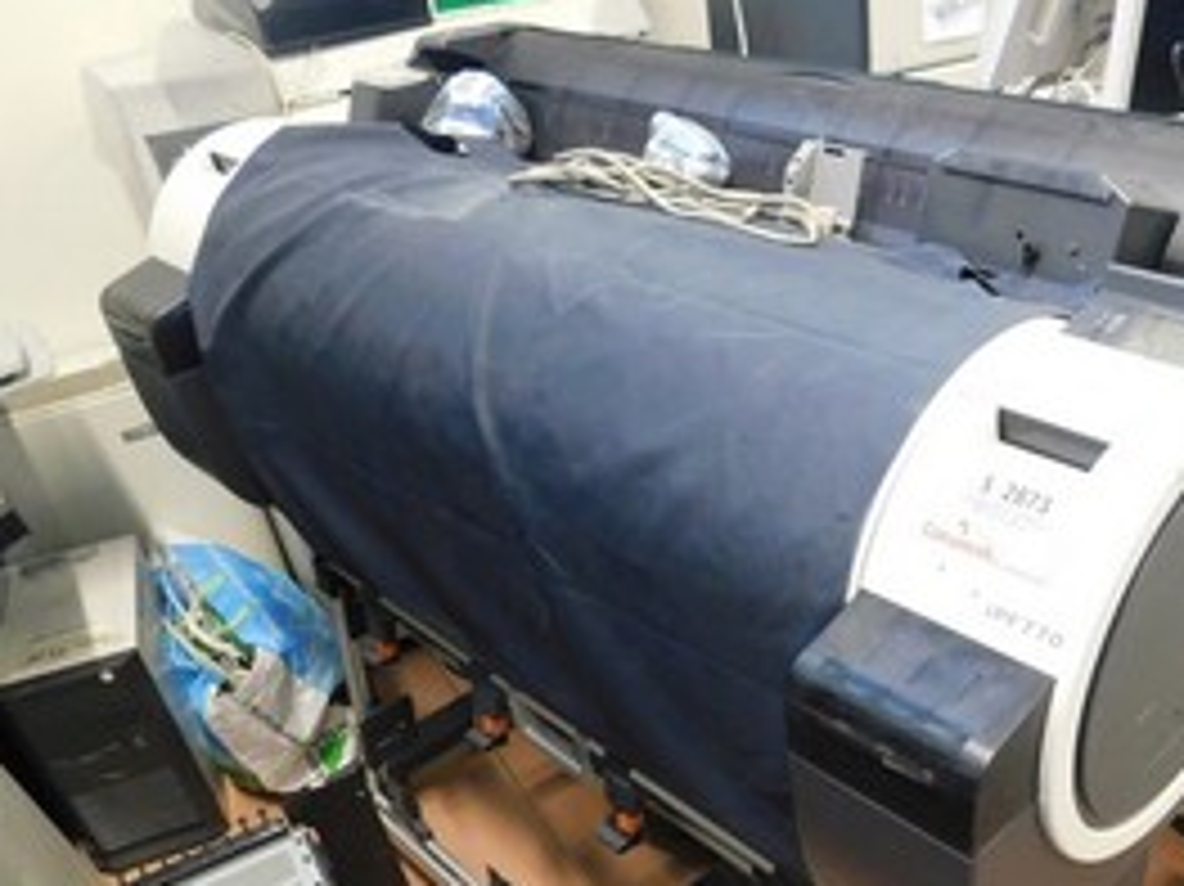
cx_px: 819
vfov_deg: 39.5
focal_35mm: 35
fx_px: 1197
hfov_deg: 51.3
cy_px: 670
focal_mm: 4
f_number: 3
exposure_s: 1/13
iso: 400
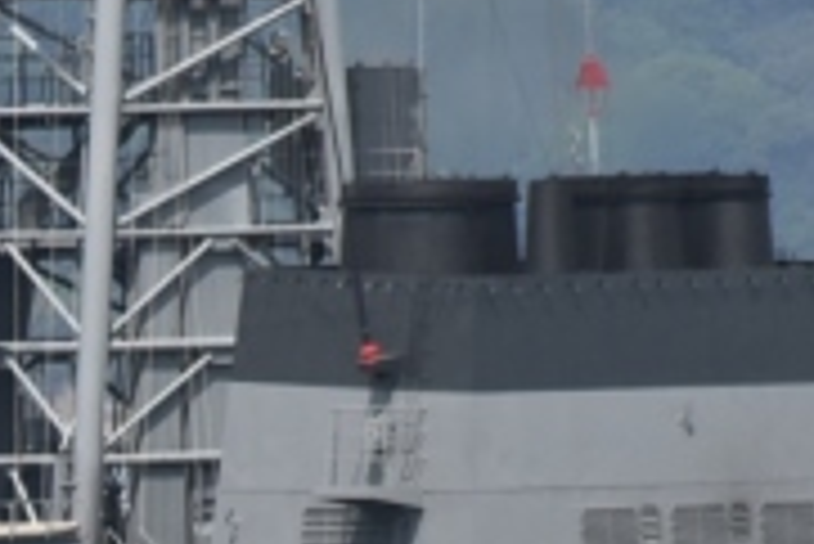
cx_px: -319
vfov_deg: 0.8
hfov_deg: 1.2
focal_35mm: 1697
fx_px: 38401
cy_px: 672
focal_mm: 300
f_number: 9
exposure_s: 1/1000
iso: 400
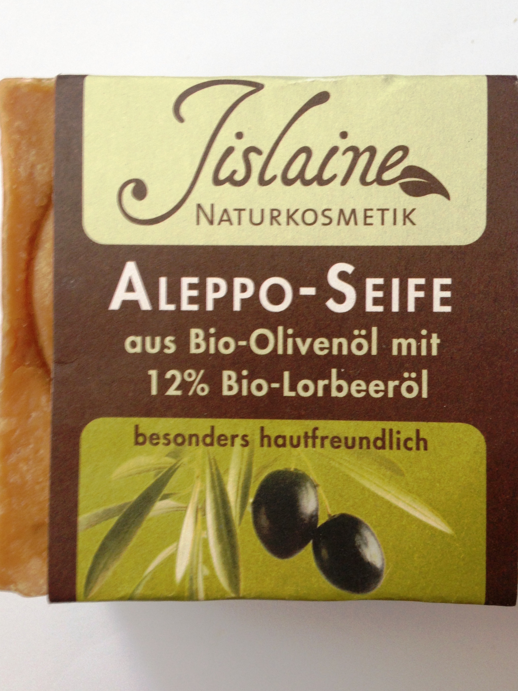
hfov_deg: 43.0
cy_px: 346
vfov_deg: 55.3
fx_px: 658
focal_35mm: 33
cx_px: 259
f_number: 2.4
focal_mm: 4.12
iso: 64
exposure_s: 1/20
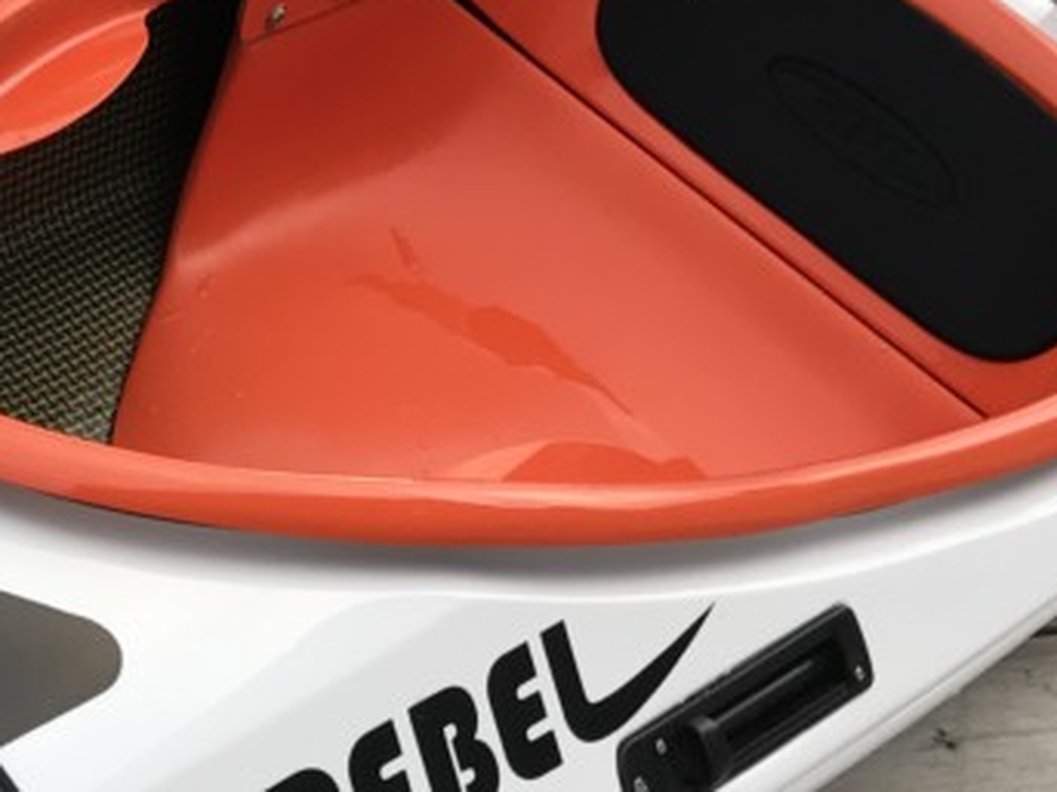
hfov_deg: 19.2
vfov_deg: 14.8
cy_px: 847
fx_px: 2991
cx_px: -129
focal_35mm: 98
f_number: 1.8
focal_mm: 3.99
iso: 20
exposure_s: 1/104
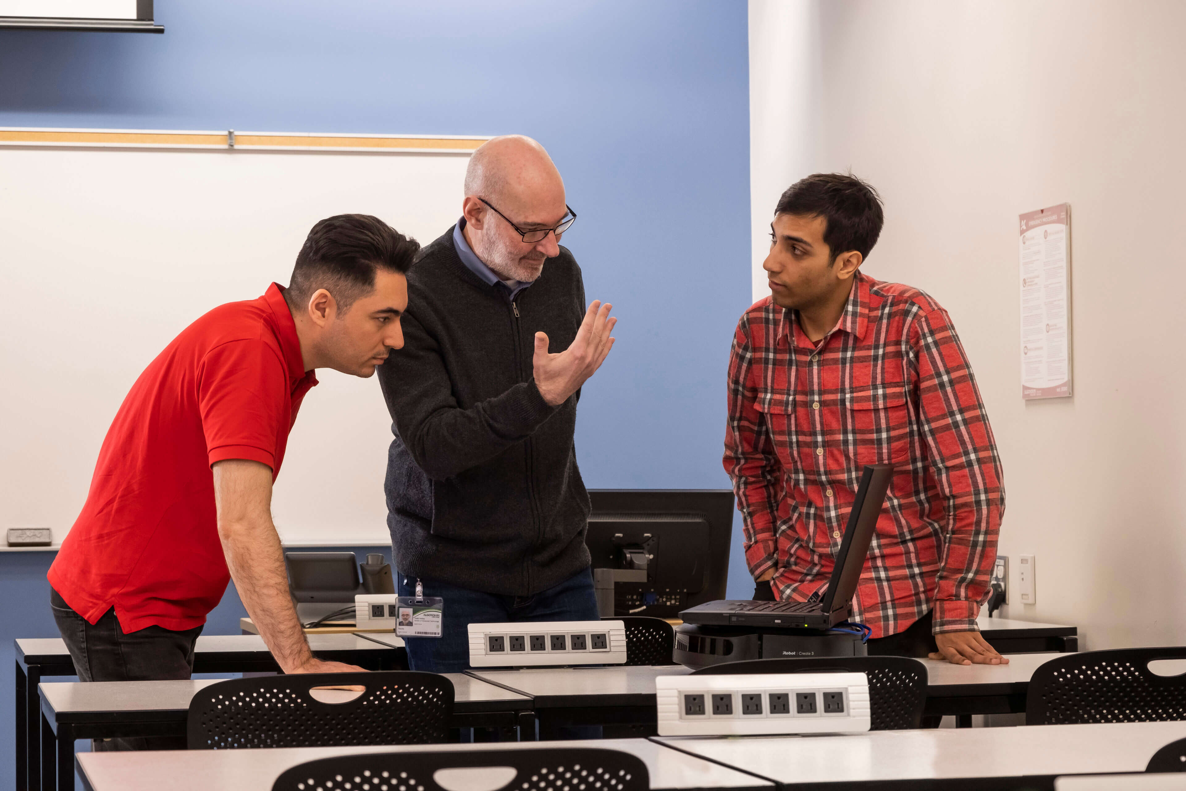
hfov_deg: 25.7
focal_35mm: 79
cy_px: 396
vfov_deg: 17.3
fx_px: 2602
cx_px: 593
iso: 1000
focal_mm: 52.4
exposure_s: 1/60
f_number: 4.5
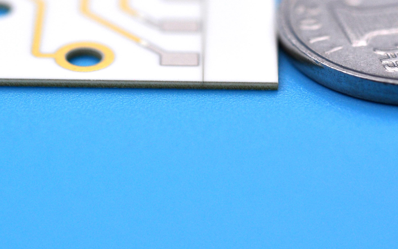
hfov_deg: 13.2
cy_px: 44
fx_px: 1725
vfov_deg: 8.2
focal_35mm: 159
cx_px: 159
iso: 280
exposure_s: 1/200
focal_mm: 60
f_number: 7.1
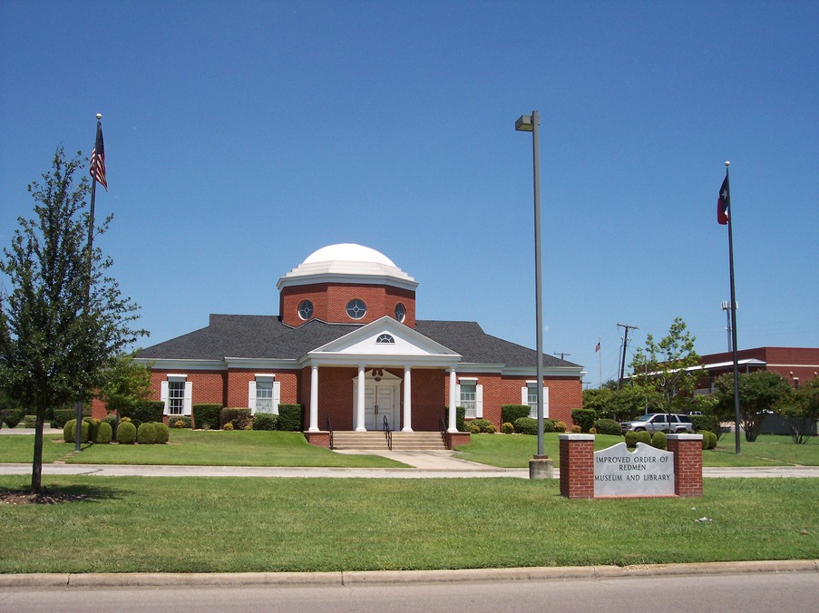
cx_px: 410
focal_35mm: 38
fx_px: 898
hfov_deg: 49.0
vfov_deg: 37.7
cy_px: 306
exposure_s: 1/1000
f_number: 4.8
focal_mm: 8
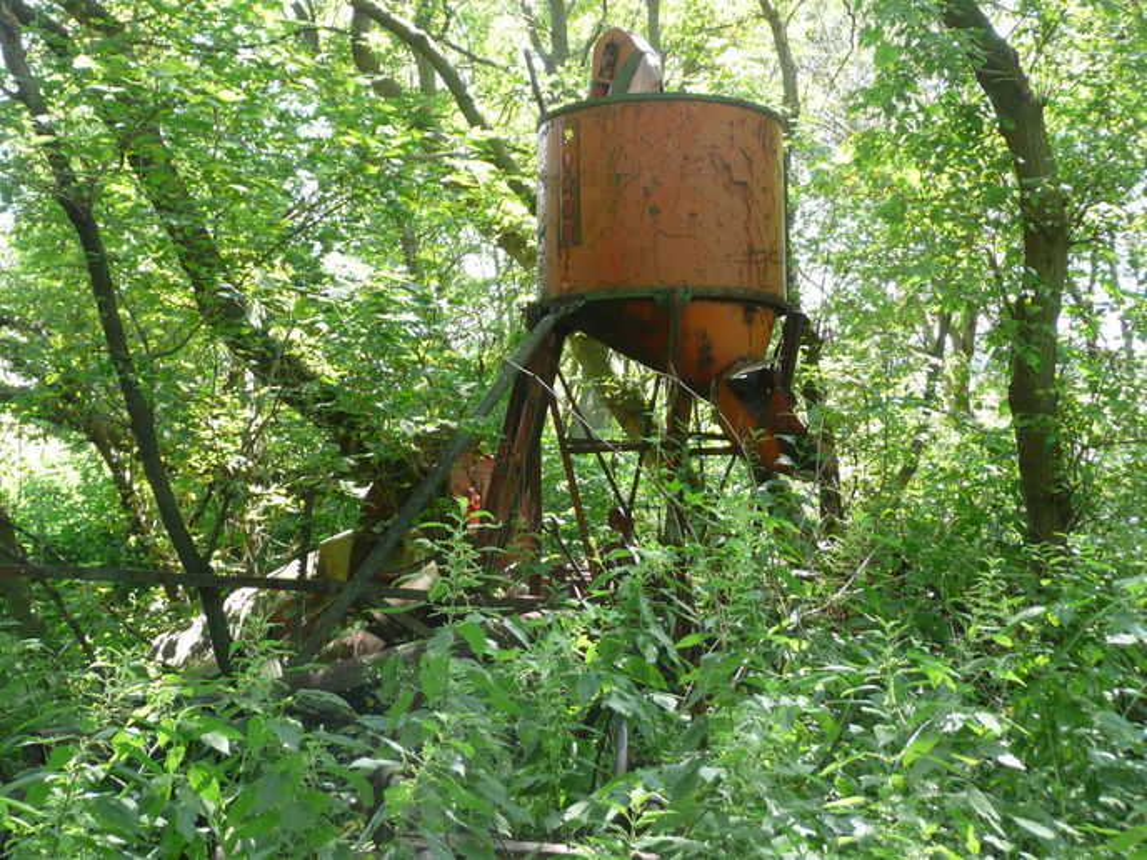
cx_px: 574
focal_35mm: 48
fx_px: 1590
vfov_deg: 30.3
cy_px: 430
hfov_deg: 39.7
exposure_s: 1/30
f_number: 4.2
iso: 125
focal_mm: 7.8
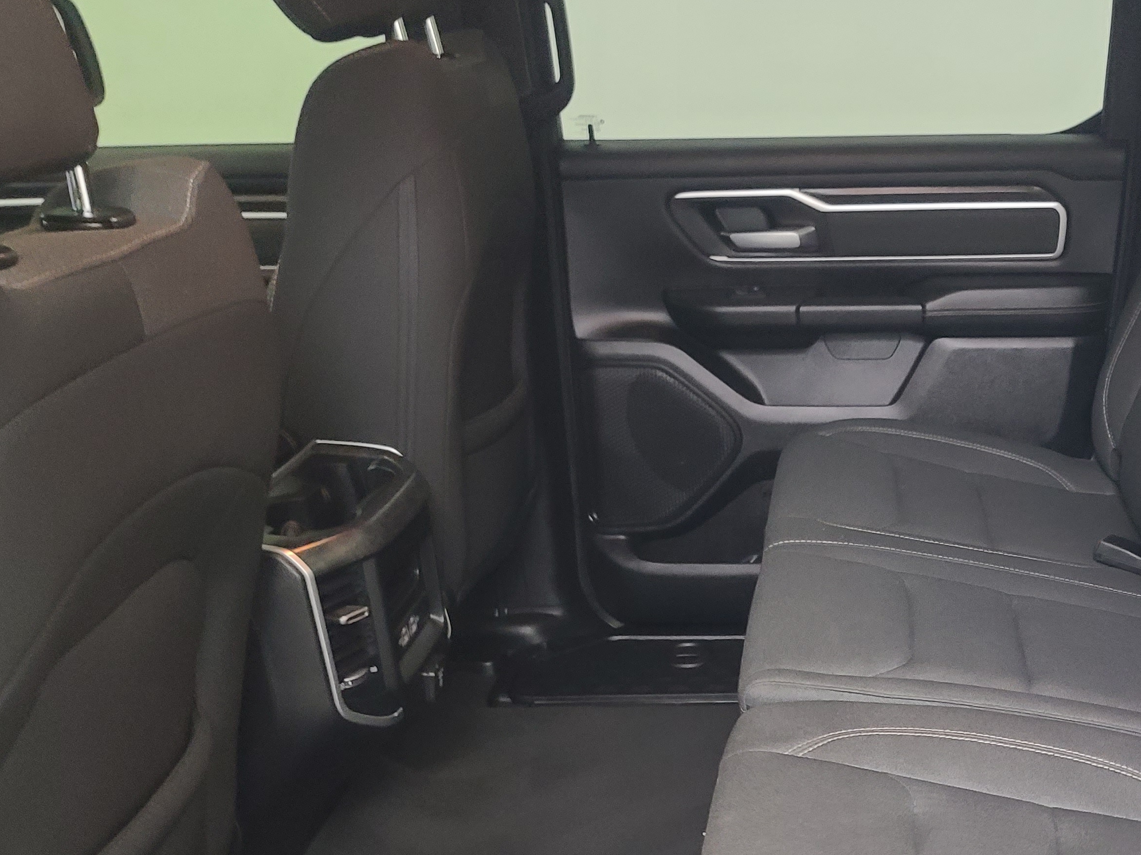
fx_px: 1417
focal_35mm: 43
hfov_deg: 41.9
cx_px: 916
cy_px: 682
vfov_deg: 32.7
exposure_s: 1/24
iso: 640
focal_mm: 7
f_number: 1.8
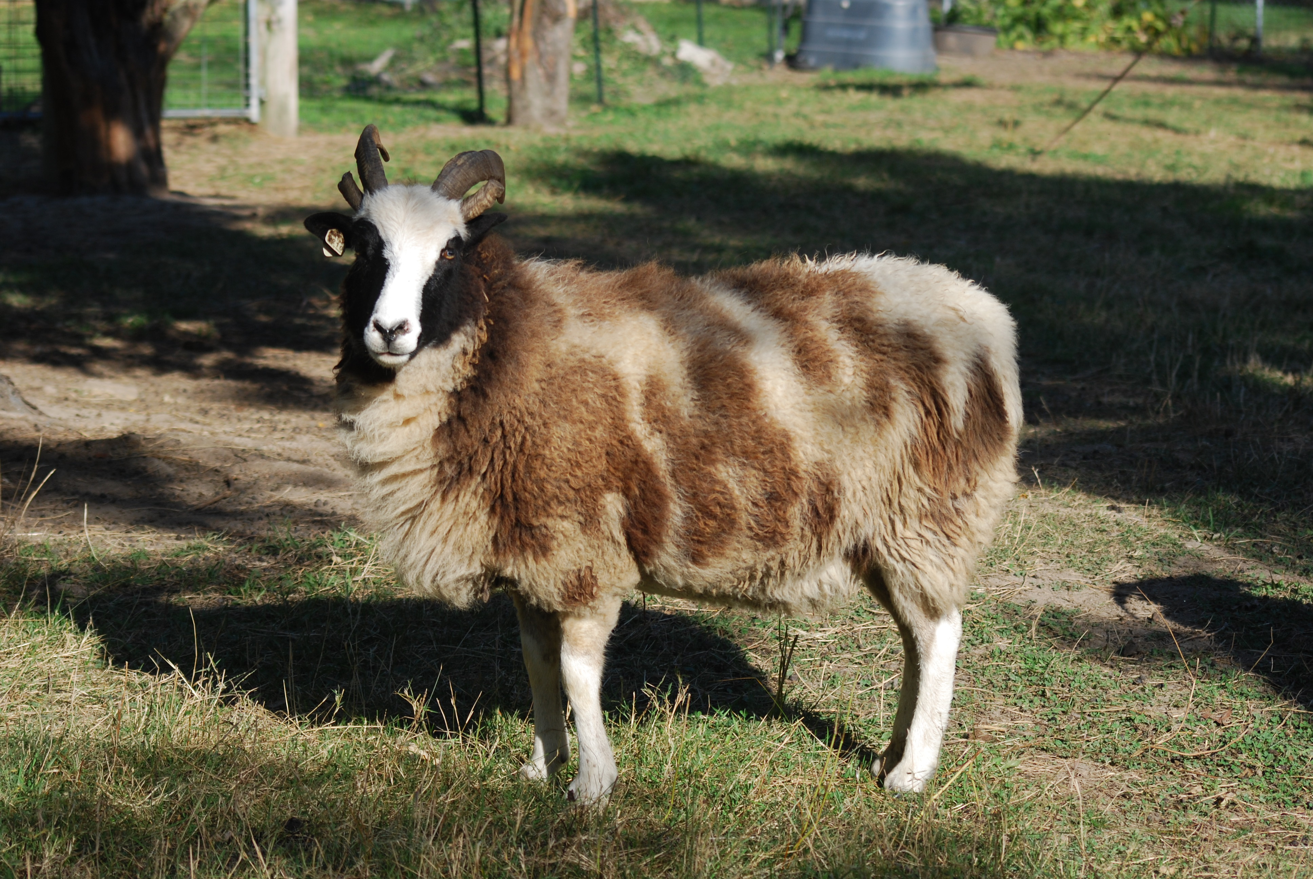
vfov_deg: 13.1
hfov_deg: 19.4
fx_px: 3834
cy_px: 440
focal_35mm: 105
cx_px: 656
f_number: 5.6
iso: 140
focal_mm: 70
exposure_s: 1/500
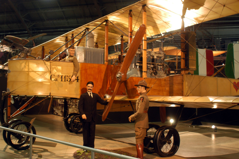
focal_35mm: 42
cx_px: 120
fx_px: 279
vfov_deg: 31.8
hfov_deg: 46.4
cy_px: 80
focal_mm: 28
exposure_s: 1/5
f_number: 3.5
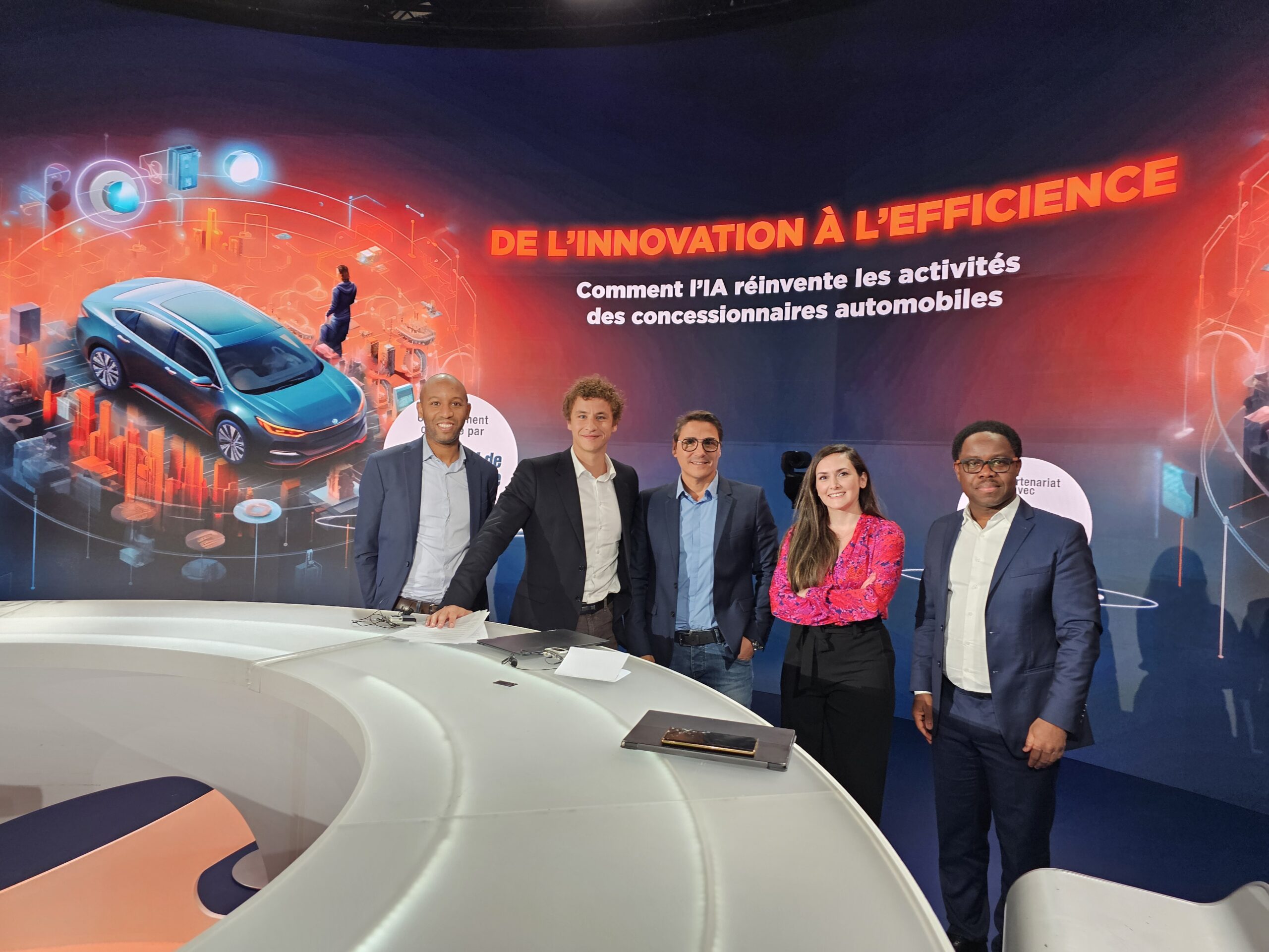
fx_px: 843
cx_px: 634
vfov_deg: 58.9
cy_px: 476
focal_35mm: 23
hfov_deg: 73.9
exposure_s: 1/58
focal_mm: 6.3
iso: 160
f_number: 1.7
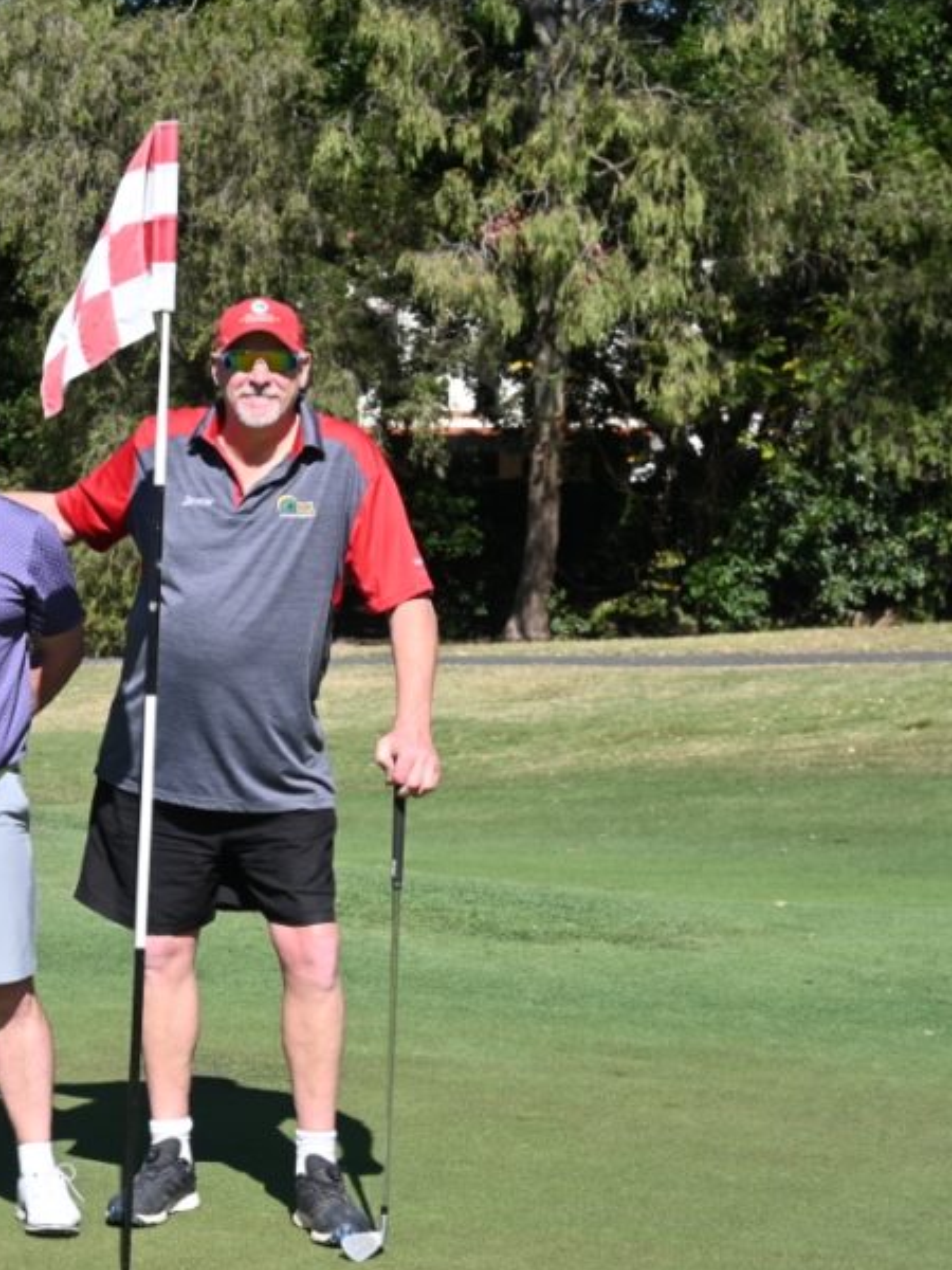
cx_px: -93
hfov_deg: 13.1
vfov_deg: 17.7
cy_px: 710
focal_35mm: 111
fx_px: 4064
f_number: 7.1
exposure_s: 1/320
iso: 100
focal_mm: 45
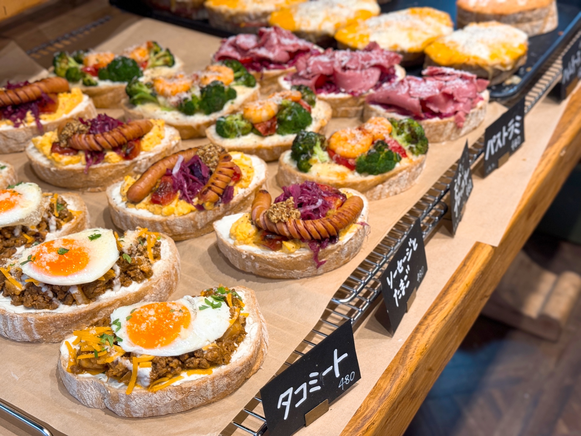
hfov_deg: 39.7
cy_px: 218
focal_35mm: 48
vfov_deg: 30.3
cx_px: 290
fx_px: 806
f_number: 1.78
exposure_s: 1/60
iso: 125
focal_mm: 6.76
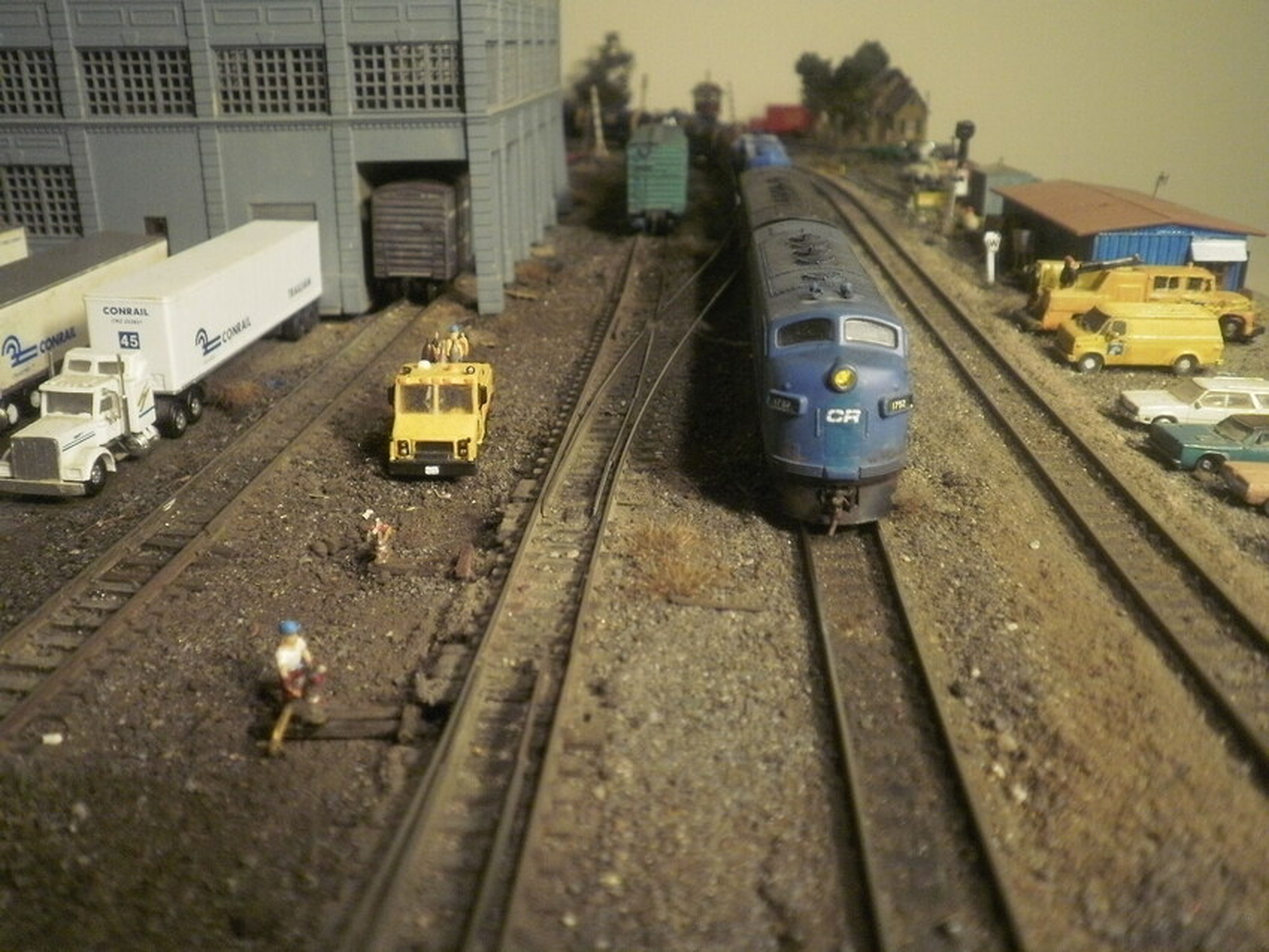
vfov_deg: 45.5
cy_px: 476
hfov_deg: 58.3
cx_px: 634
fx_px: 1137
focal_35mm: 31
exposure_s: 1/200
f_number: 2.9
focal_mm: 5.45
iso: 400
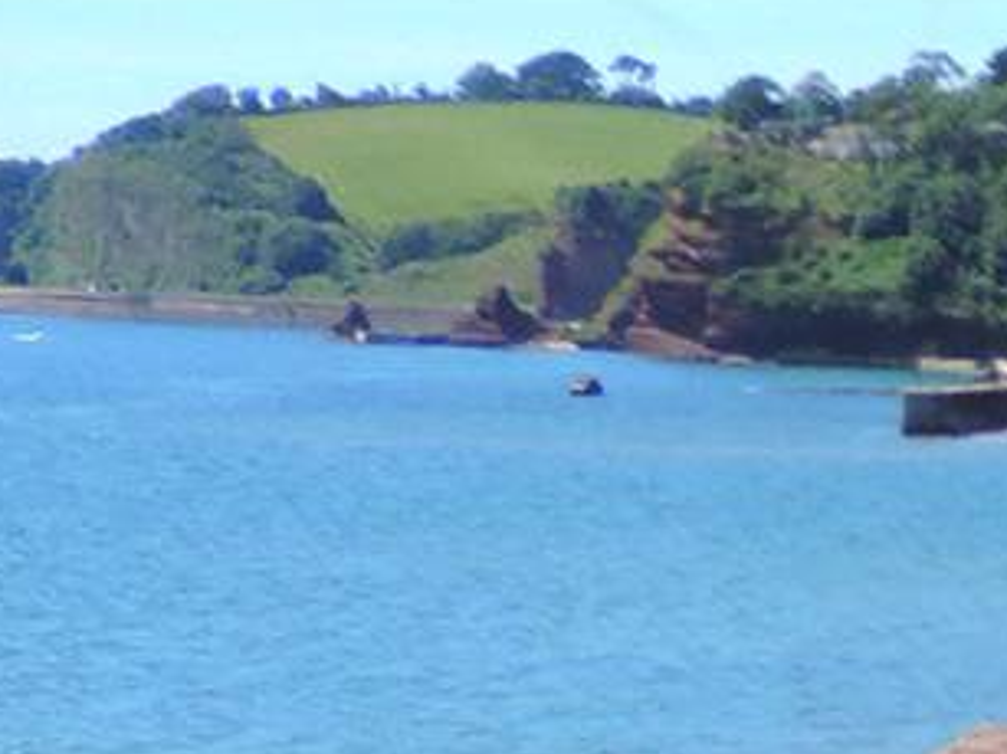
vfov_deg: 10.6
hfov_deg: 12.2
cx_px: 2496
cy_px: 1629
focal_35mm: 125
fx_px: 3635
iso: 80
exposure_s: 1/1000
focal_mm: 4.3
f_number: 3
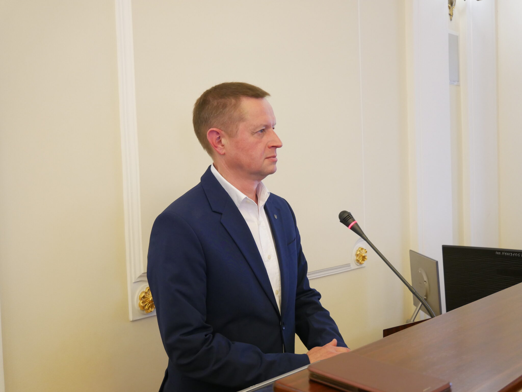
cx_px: 261
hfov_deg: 51.3
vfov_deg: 39.7
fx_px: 543
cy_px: 196
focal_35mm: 36
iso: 1250
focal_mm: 18
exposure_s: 1/60
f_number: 3.9
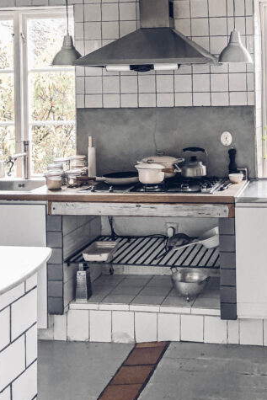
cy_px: 81
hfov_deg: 26.5
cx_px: 247
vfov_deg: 38.8
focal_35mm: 49
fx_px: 545
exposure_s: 1/15
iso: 40
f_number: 1.8
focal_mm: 3.99
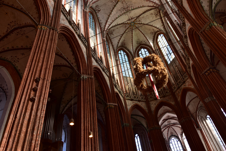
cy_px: 76
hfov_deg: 67.4
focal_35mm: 27
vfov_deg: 47.9
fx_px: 169
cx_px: 113
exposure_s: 1/8
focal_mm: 18
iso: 160
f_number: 9
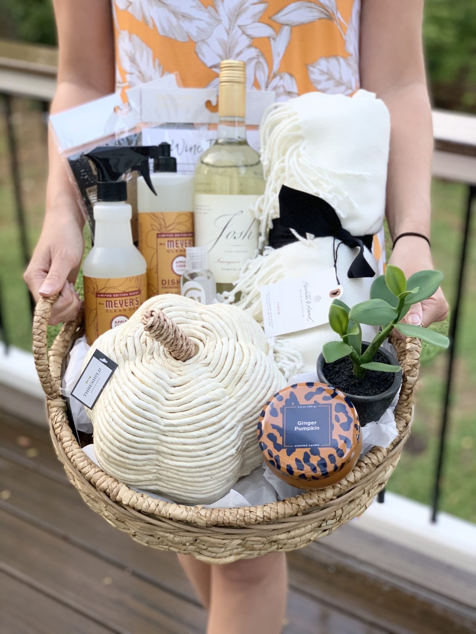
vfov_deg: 36.8
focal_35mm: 52
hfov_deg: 28.0
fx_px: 953
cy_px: 317
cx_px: 238
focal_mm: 6
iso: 100
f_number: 2.4
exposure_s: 1/122
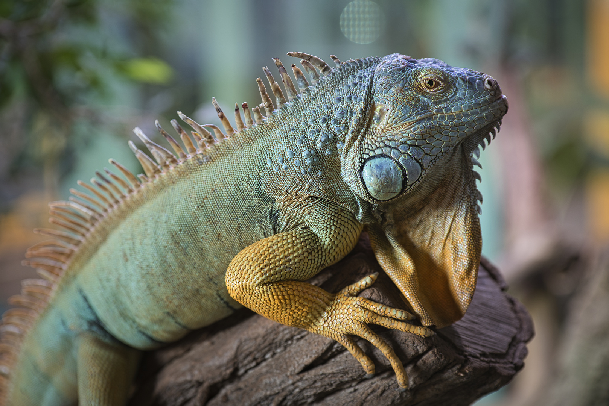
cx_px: 304
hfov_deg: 18.6
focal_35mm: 110
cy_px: 203
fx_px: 1861
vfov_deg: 12.5
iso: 400
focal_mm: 110
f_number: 3.2
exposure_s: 1/60
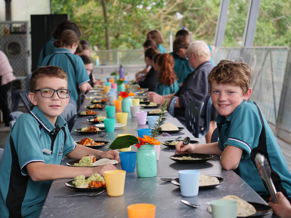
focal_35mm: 83
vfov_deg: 17.8
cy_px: 108
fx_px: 698
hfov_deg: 23.6
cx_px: 144
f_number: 2.8
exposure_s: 1/200
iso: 200
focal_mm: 41
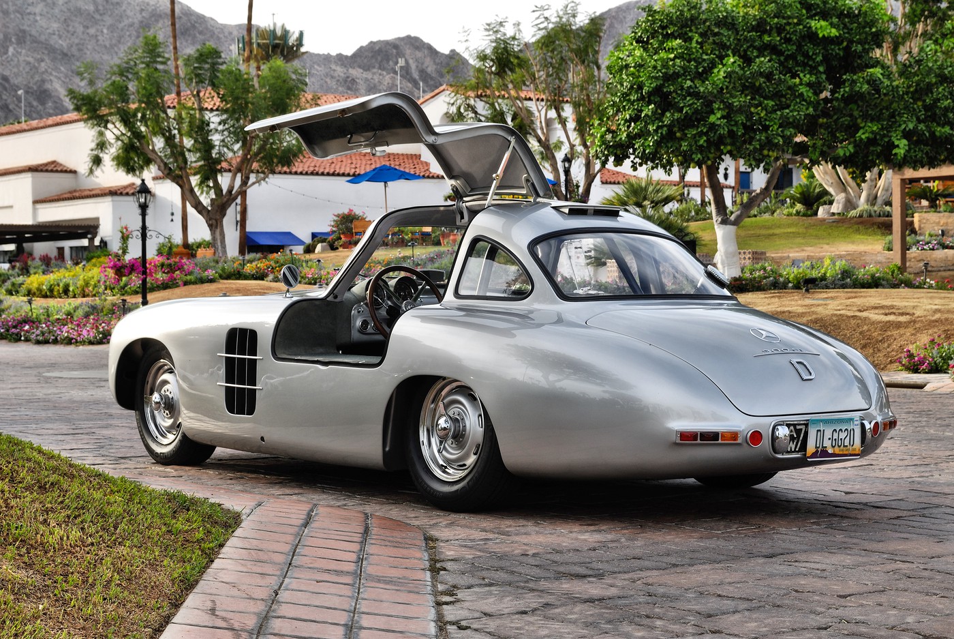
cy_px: 320
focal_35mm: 66
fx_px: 1751
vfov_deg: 20.7
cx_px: 477
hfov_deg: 30.5
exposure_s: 1/40
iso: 100
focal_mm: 44
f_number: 11
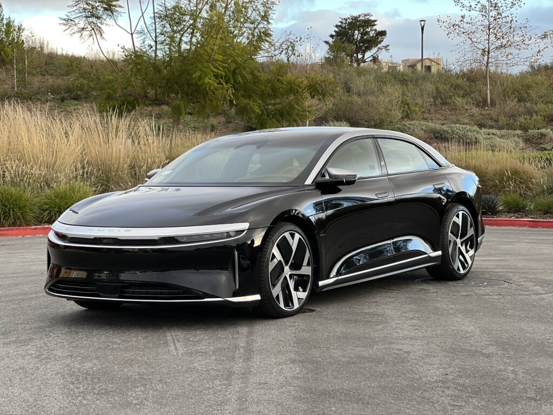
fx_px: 1230
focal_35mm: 77
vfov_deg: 19.1
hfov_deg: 25.3
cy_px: 208
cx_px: 276
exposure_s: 1/121
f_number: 2.8
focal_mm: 9
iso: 64
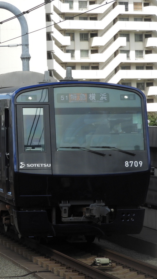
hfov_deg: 6.1
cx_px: -10
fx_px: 1458
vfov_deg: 10.9
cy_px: 139
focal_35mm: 197
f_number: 5
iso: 140
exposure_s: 1/640
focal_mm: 24.2
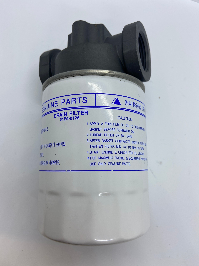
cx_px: 100
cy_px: 133
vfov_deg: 67.3
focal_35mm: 26
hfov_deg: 53.1
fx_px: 199
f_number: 1.8
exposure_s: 1/166
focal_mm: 4.25
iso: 32
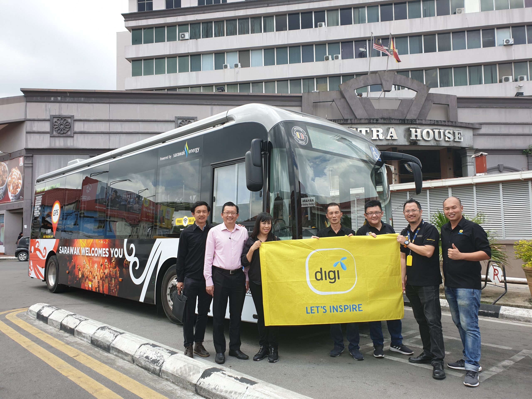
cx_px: 266
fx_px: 400
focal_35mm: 26
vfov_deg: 53.1
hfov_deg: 67.3
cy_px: 200
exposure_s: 1/650
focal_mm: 4.3
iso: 50
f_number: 2.4
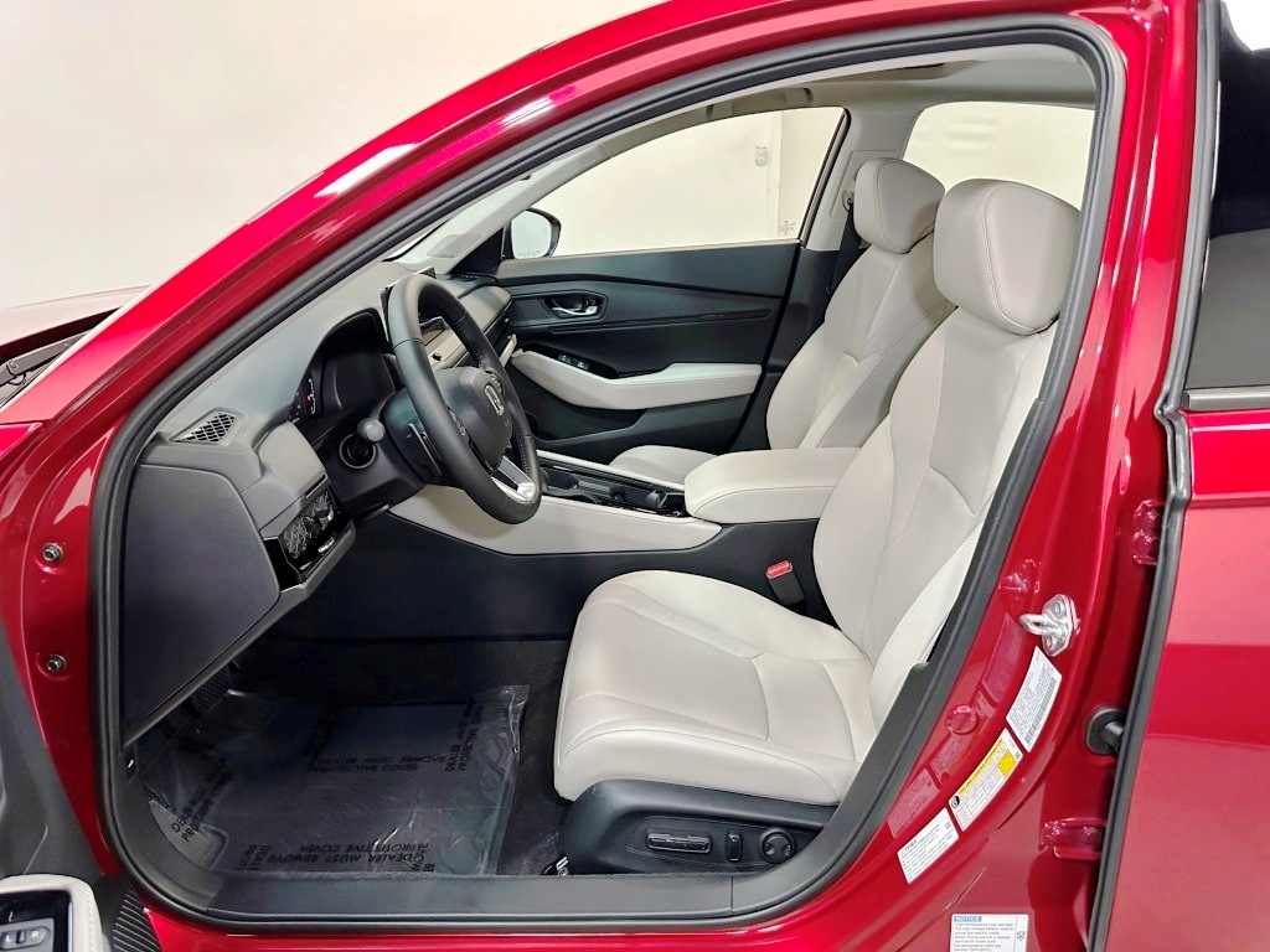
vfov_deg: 56.8
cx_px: 635
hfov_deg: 71.6
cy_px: 476
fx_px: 881
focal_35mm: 24
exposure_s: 1/60
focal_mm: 6.86
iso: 800
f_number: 1.78
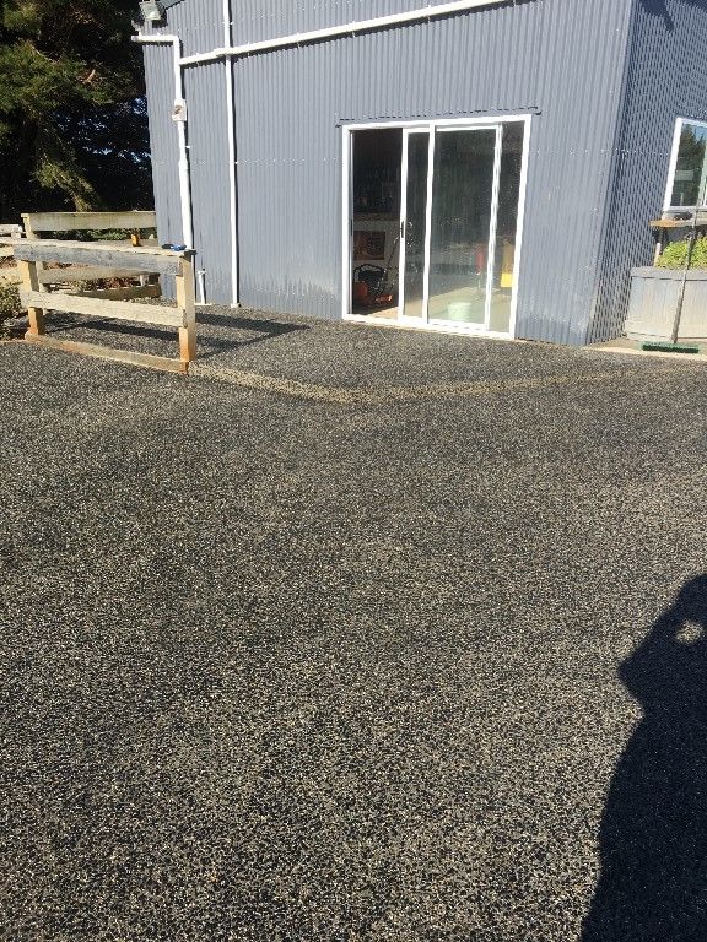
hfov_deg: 48.2
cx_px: 354
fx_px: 790
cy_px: 471
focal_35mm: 29
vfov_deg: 61.7
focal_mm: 4.15
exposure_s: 1/855
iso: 25
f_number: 2.2
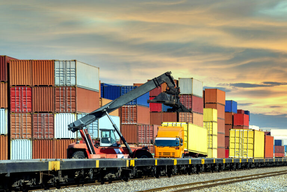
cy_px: 96
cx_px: 144
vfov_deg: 8.3
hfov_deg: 12.4
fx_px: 1316
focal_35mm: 165
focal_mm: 165
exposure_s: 1/400
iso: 400
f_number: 13
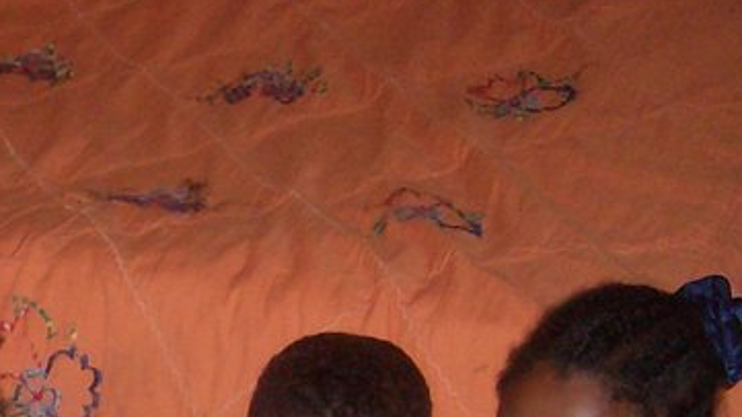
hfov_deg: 18.0
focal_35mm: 111
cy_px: 560
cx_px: -234
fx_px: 2184
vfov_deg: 10.6
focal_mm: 6
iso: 200
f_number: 2.8
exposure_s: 1/60
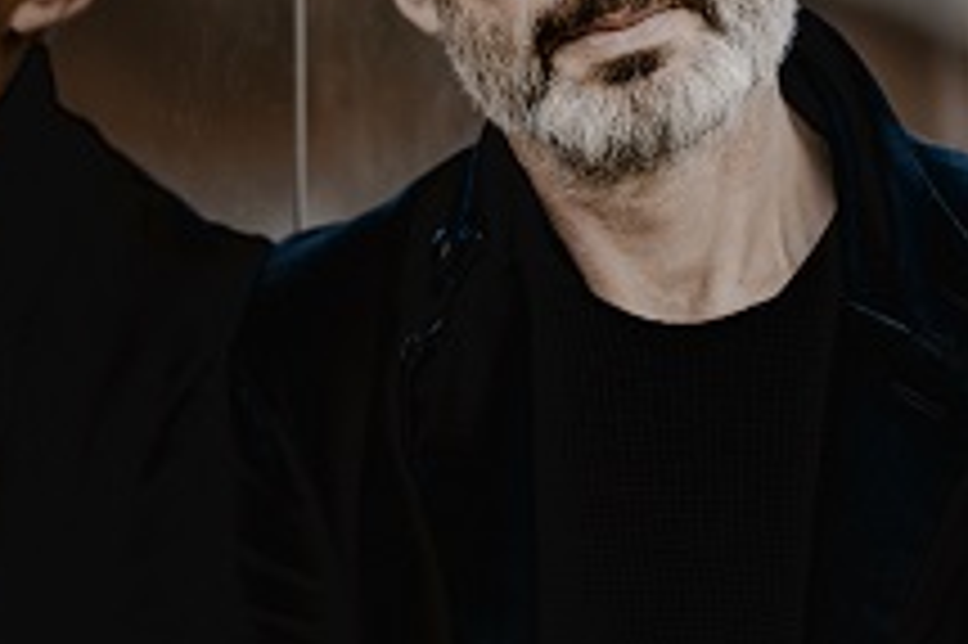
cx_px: 338
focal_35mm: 314
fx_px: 8436
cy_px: 128
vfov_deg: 4.4
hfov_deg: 6.6
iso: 250
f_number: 2
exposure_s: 1/800
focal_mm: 135
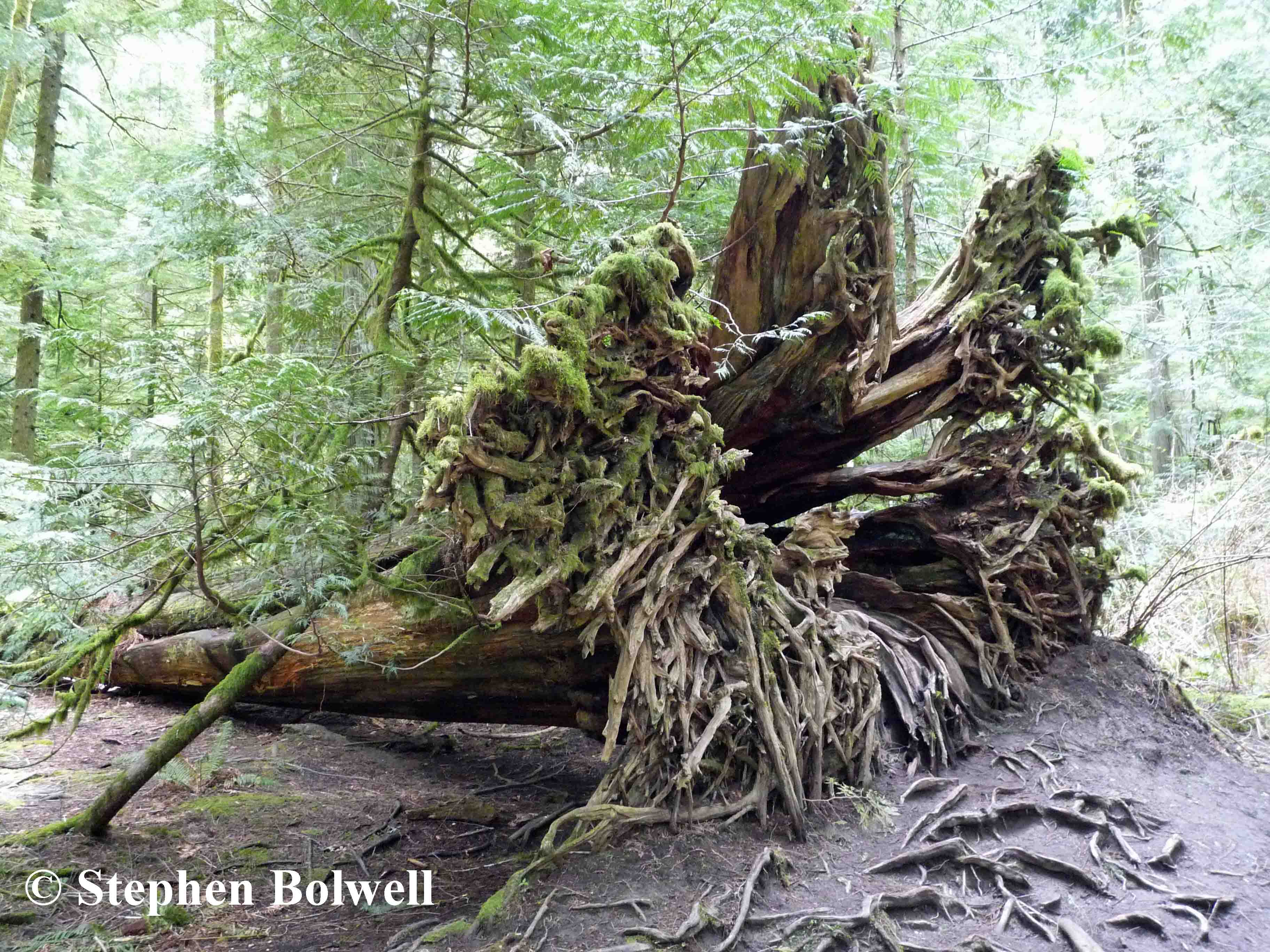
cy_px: 476
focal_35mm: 30
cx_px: 635
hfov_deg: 60.0
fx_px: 1101
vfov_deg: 46.8
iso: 400
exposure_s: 1/25
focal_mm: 5.3
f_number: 3.4
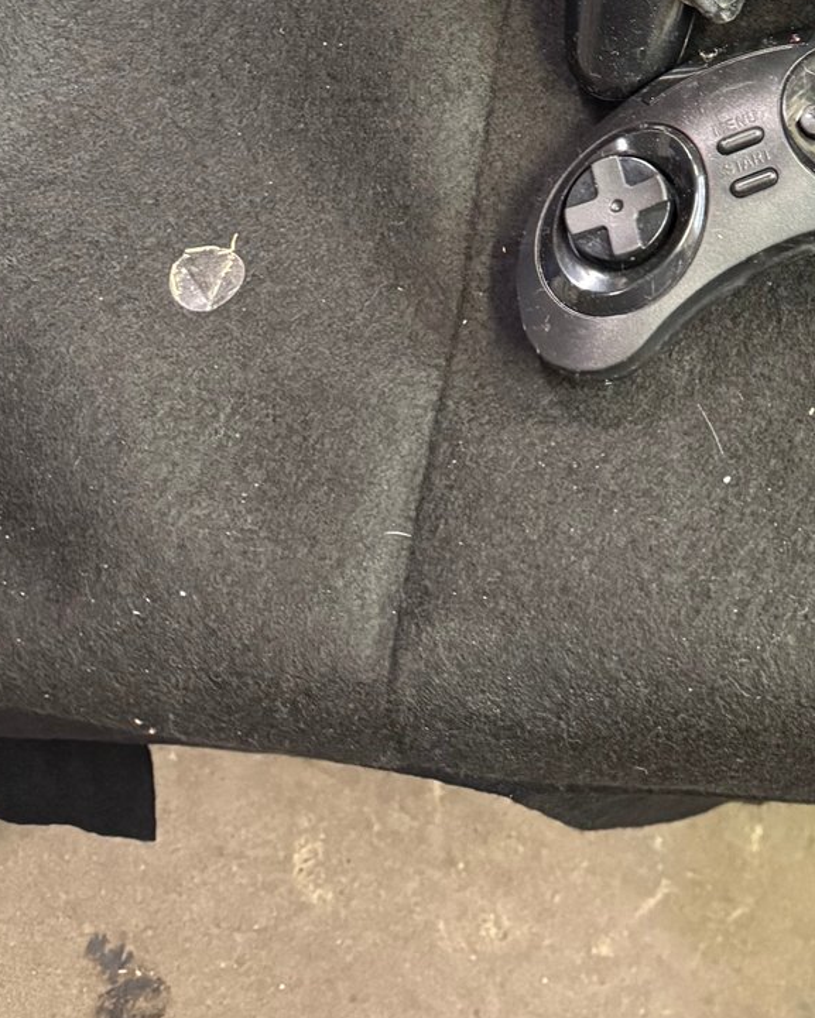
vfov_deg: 25.7
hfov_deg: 21.8
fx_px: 1959
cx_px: 973
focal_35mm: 65
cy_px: -244
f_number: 1.78
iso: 800
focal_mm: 6.76
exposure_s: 1/40
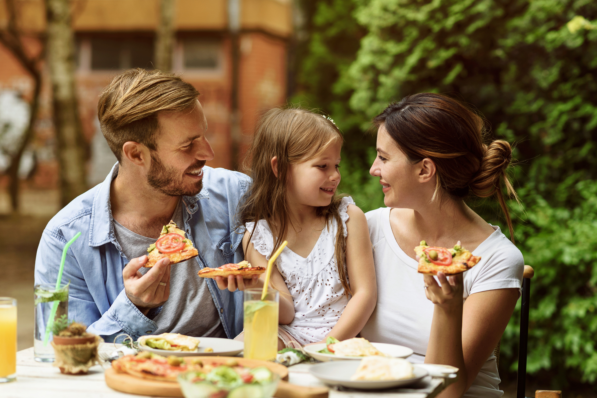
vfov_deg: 16.1
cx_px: 298
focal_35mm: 85
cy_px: 199
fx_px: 1410
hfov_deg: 23.9
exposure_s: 1/320
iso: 320
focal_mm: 85
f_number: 2.8
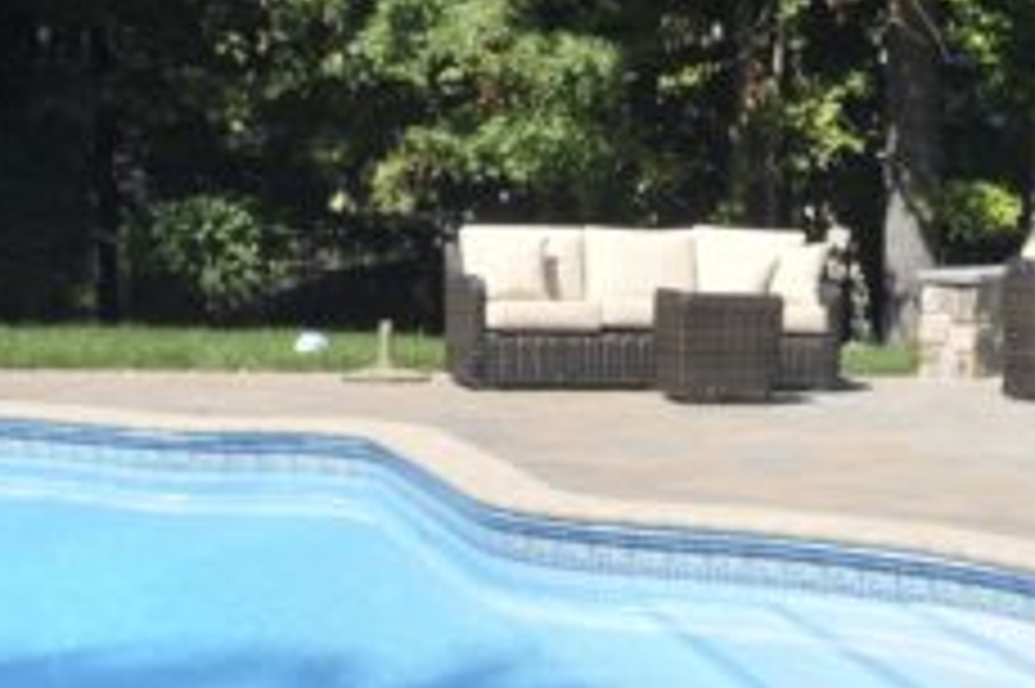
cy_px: 888
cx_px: 819
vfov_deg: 14.0
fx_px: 2700
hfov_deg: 21.4
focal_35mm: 94
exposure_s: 1/125
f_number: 14
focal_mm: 24
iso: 200
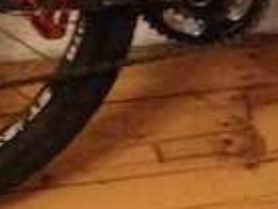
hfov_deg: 10.2
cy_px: -231
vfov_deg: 7.4
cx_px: 308
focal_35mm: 191
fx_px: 1537
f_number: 2.4
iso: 500
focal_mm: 4.12
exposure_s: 1/15
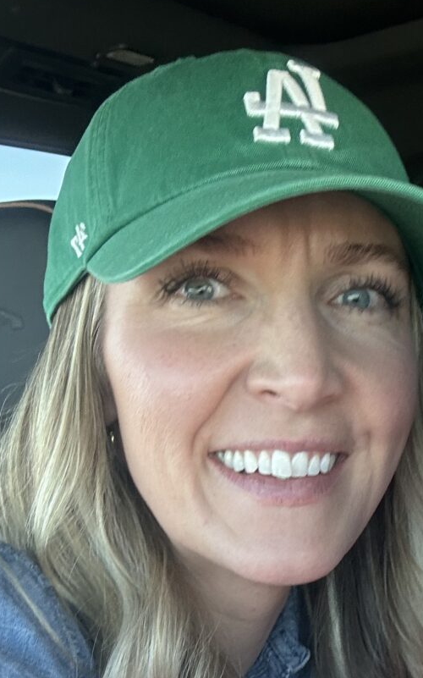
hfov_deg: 20.8
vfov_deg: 31.9
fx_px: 1126
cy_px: 611
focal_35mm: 61
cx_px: 384
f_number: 1.9
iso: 40
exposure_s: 1/121
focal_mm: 2.69
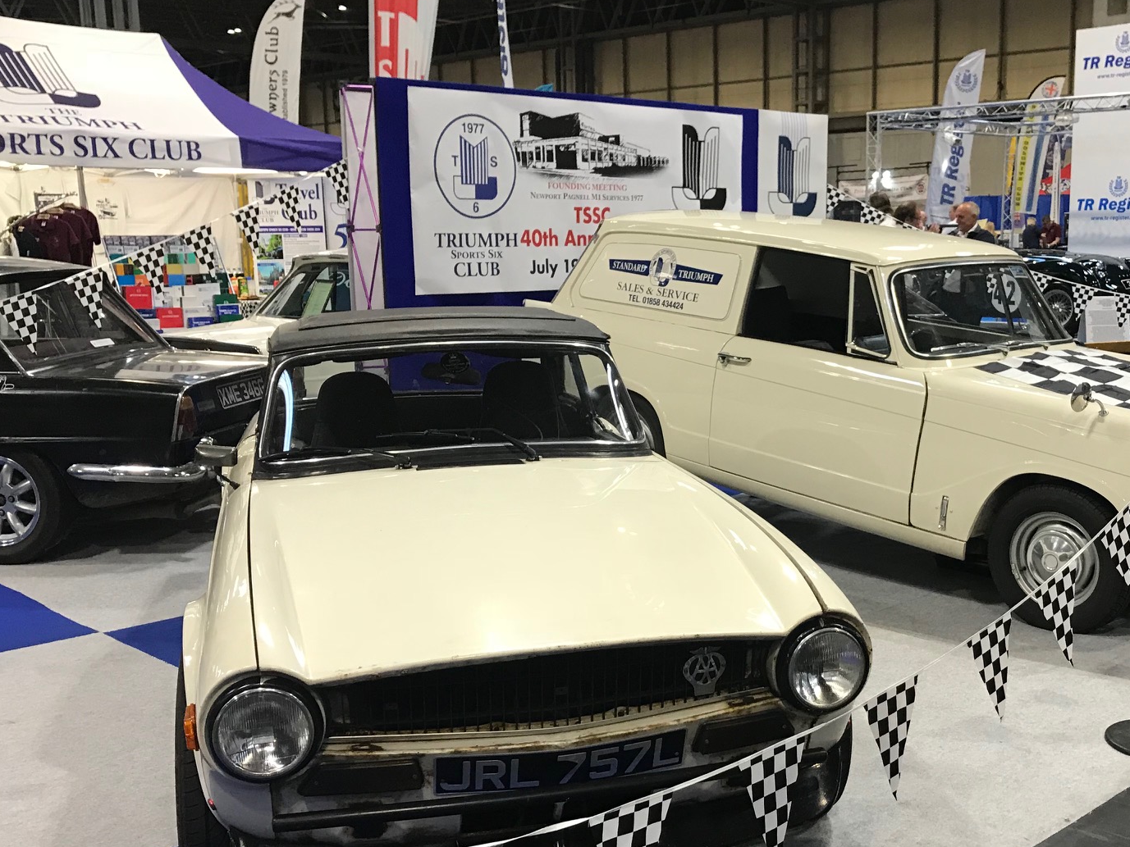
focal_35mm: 41
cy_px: 491
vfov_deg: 35.1
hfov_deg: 45.4
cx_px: 704
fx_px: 1339
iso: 32
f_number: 1.8
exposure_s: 1/25
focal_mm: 3.99
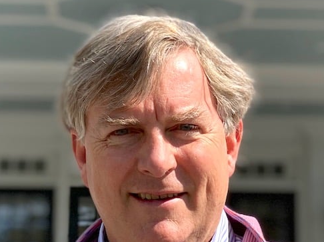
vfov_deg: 13.7
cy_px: 221
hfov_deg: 18.4
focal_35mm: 107
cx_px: 150
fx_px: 1000
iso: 20
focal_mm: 6
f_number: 2
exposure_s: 1/1089
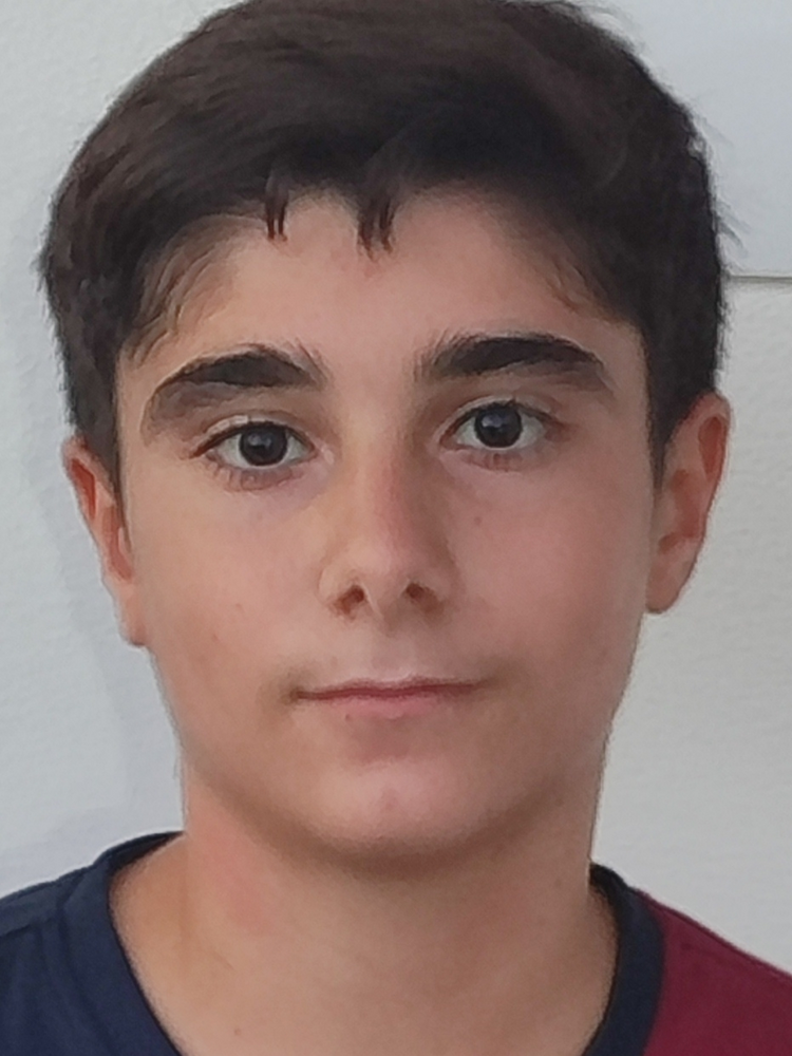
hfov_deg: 54.9
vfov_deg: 69.4
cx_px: 396
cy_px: 528
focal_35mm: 25
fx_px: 763
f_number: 1.89
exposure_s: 1/20
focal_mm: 5.95
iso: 533
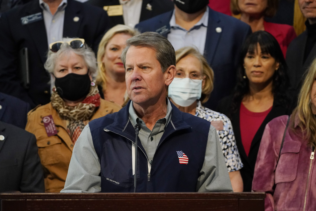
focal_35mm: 177
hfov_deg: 11.6
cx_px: 158
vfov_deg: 7.8
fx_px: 1554
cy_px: 106
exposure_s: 1/640
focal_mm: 177
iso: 8000
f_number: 5.6
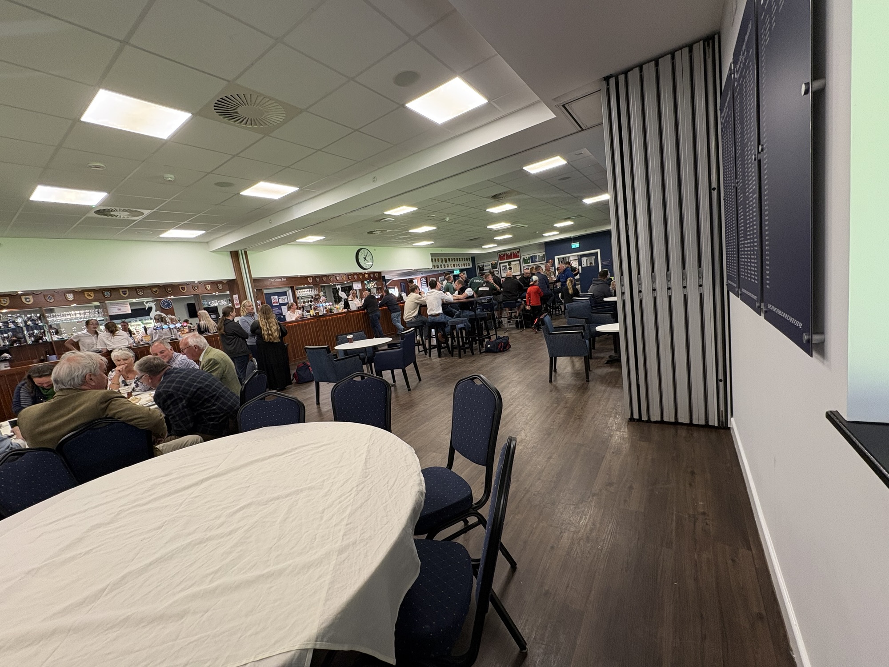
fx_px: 360
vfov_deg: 85.7
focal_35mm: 14
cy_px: 334
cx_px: 444
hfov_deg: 102.1
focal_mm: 2.22
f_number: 2.2
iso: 250
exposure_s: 1/60
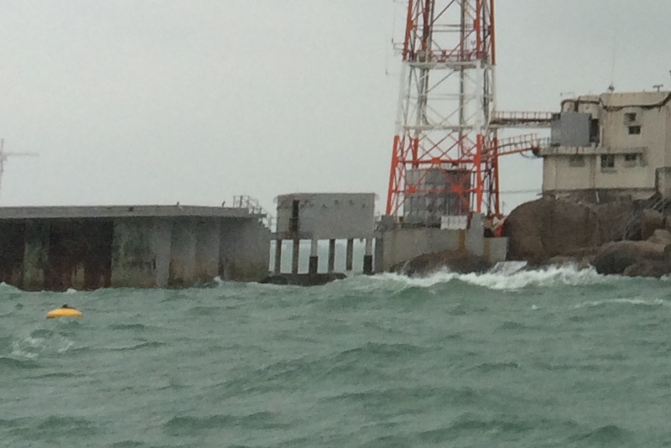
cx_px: 1006
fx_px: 2293
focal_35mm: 123
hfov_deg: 15.4
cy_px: -216
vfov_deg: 10.8
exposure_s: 1/60
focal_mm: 4.15
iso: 40
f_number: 2.2
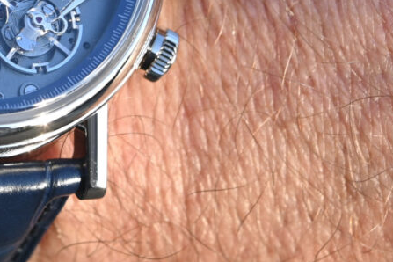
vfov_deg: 6.6
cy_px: -9
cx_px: -31
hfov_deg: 9.9
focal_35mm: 206
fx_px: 2249
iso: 400
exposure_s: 1/320
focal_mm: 60
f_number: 7.1
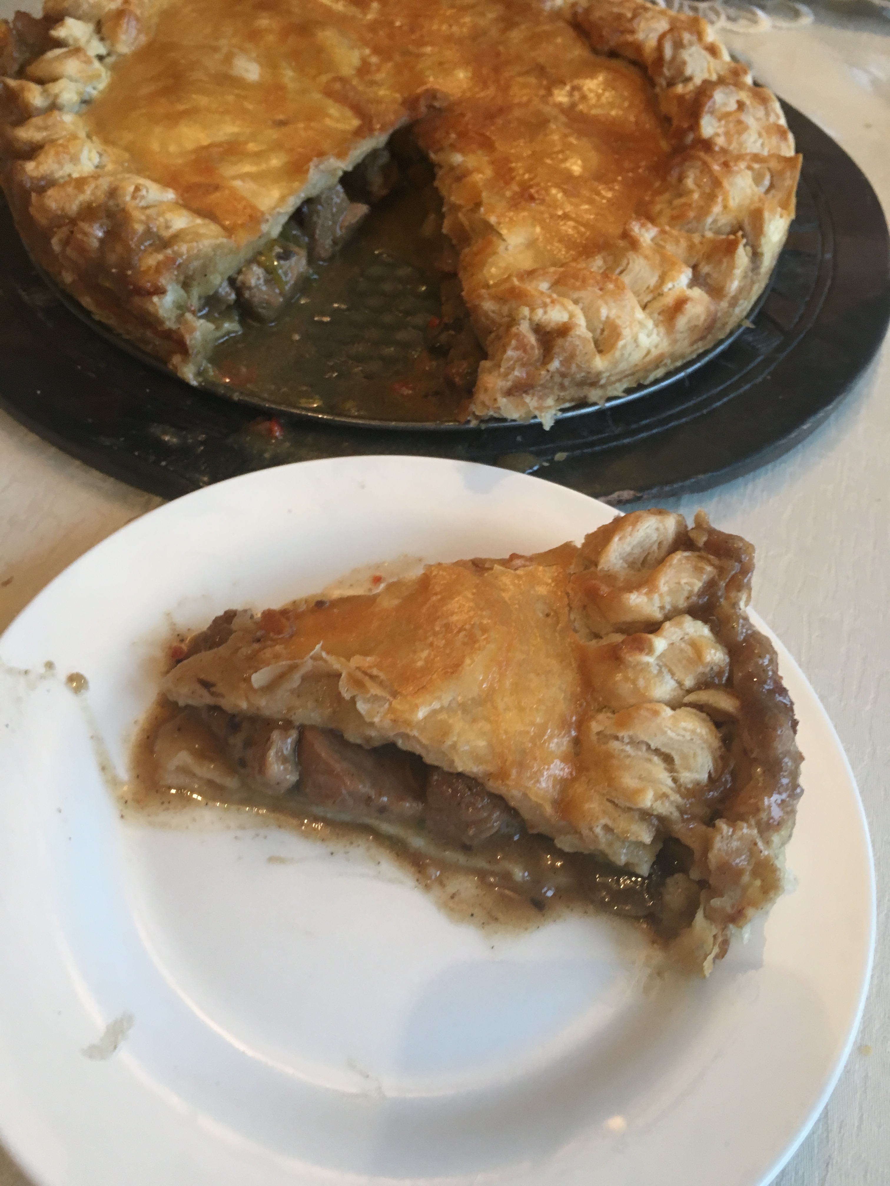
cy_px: 593
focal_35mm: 29
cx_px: 445
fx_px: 994
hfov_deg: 48.2
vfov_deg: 61.7
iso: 125
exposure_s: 1/33
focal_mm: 4.15
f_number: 2.2
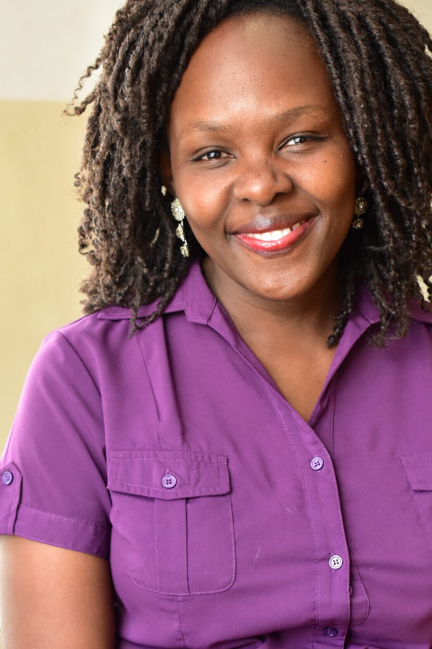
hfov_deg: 17.5
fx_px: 1404
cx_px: 269
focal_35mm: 78
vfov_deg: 26.0
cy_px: 335
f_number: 5.6
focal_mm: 40
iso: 3200
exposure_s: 1/200
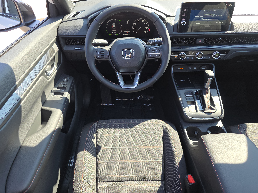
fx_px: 171
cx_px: 129
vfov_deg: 58.9
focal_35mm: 23
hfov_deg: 73.9
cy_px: 96
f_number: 1.7
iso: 64
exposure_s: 1/359
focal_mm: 6.3
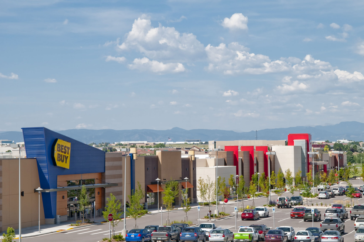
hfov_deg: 19.5
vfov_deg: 13.0
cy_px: 121
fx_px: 1060
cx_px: 182
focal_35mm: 105
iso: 200
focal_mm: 70
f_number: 13
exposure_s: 1/180
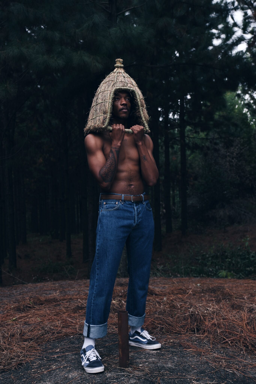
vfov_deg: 44.5
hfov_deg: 30.5
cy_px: 192
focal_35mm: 44
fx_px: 469
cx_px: 128
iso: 320
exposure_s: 1/320
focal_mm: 29.2
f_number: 4
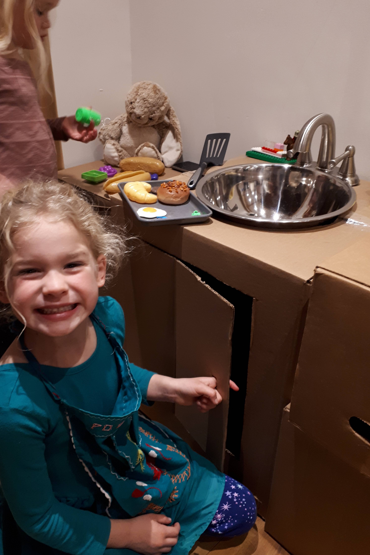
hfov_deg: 44.9
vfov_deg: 63.6
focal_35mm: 29
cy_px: 271
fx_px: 447
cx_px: 163
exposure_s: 1/17
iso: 160
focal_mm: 3.6
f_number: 1.9
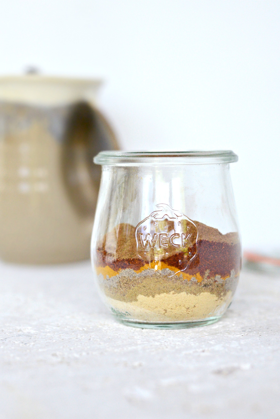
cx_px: 140
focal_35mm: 50
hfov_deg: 27.0
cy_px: 210
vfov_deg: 39.6
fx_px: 583
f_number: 3.5
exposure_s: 1/1000
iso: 1800
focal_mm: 50
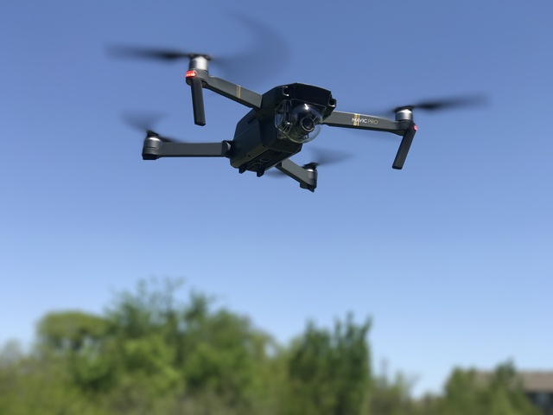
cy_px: 208
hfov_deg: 33.8
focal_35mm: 57
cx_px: 276
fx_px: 911
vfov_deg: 25.7
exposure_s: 1/847
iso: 20
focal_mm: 6.6
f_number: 2.8
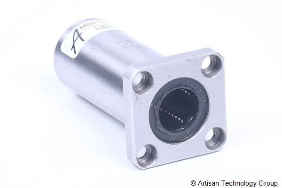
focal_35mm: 82
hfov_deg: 24.8
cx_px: 141
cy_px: 94
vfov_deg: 16.7
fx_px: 642
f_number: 13
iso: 200
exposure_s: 1/200
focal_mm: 55
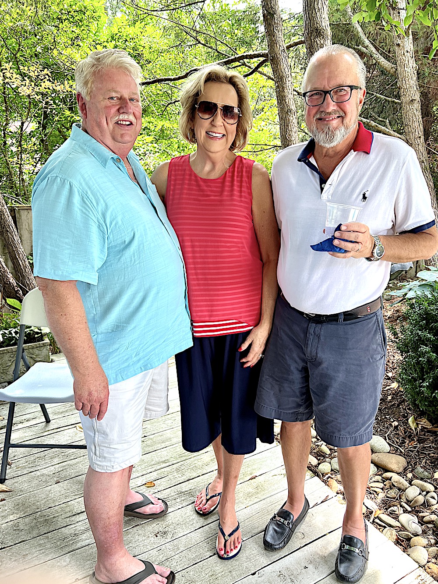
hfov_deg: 53.1
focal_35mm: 26
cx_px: 219
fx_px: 439
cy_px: 292
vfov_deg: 67.3
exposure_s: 1/121
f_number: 1.5
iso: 40
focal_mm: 5.7
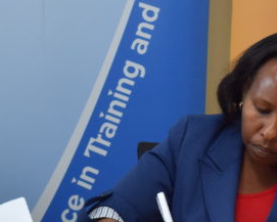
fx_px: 1222
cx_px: 72
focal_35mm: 149
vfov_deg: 10.3
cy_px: 37
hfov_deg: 12.9
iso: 800
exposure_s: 1/80
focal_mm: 28
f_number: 4.5
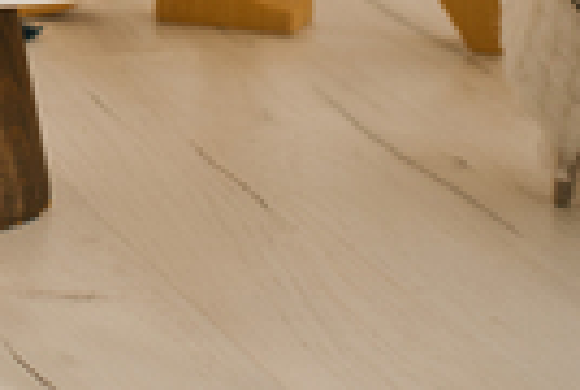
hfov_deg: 9.1
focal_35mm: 220
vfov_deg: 6.2
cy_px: -290
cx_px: -286
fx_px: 3552
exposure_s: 1/320
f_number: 4
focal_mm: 50
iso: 100
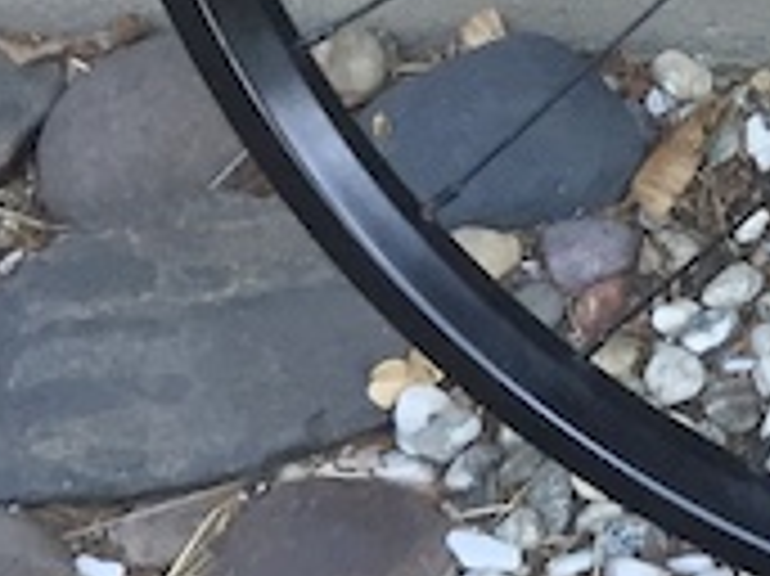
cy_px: -432
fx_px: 3023
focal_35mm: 136
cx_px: 1630
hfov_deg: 12.5
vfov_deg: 10.3
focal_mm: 4.15
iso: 40
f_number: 2.2
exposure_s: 1/30
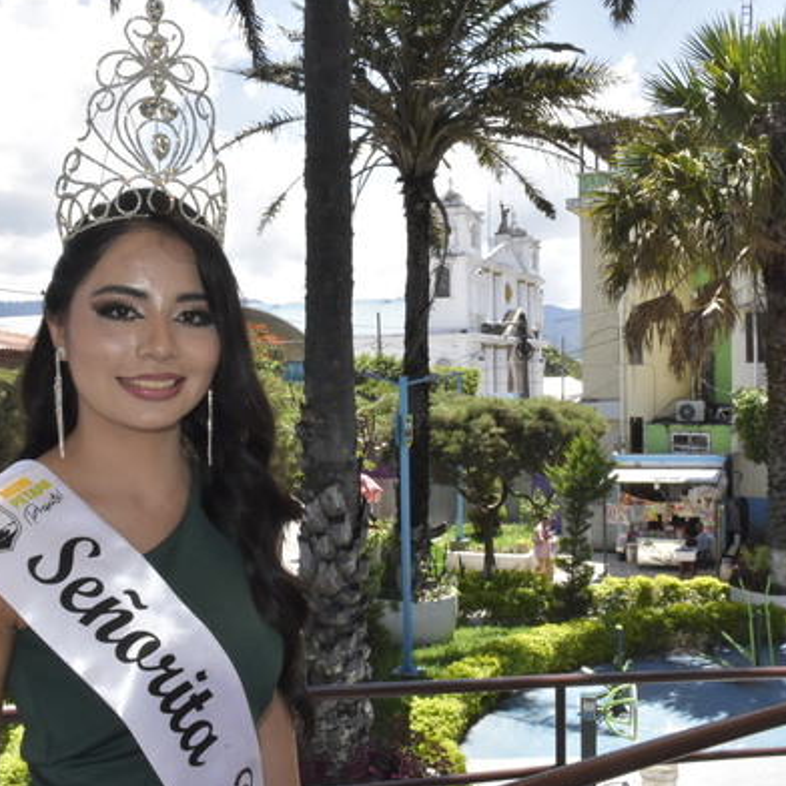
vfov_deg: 42.8
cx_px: 392
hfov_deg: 42.8
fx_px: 1002
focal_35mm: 39
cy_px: 393
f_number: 22
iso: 2000
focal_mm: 20
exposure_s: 1/250
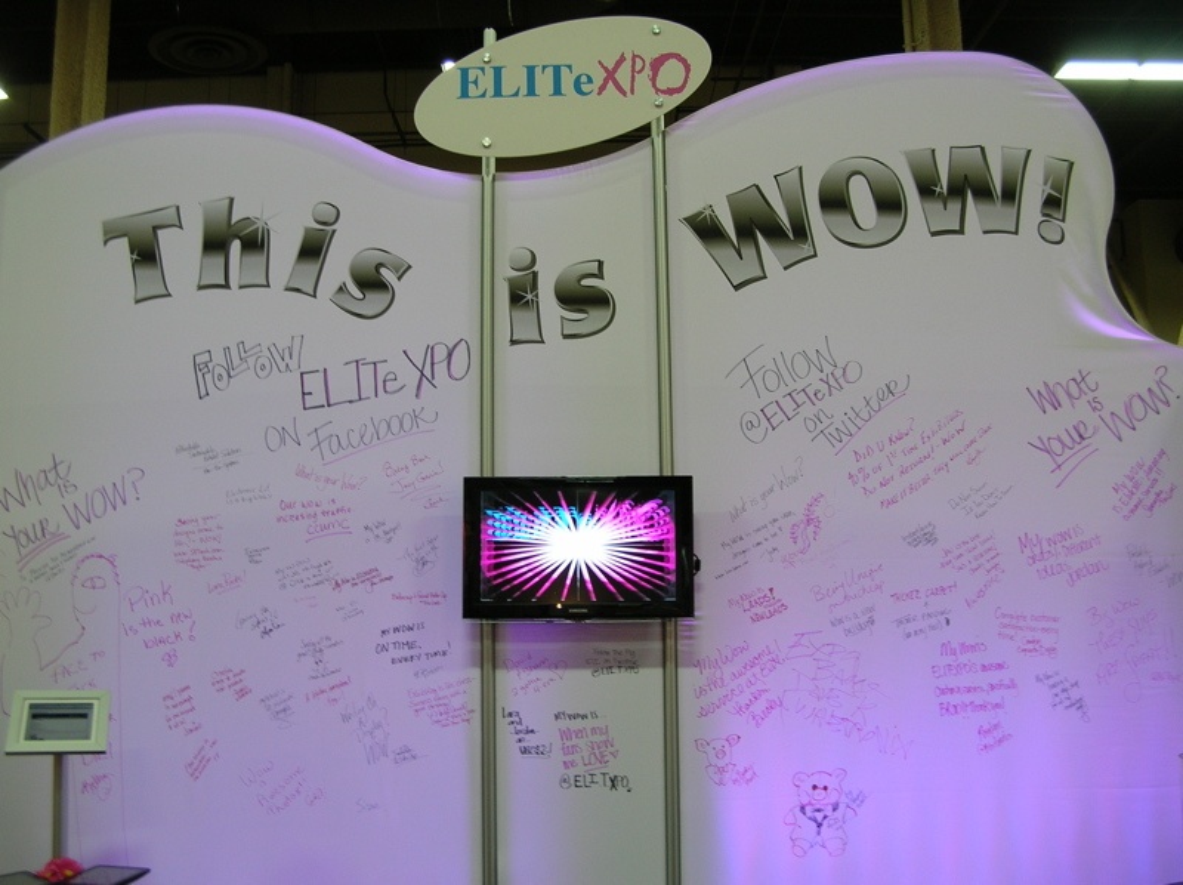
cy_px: 442
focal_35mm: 36
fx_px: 1229
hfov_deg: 51.4
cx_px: 592
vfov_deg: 39.6
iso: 50
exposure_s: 1/13.8
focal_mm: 6
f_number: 2.7
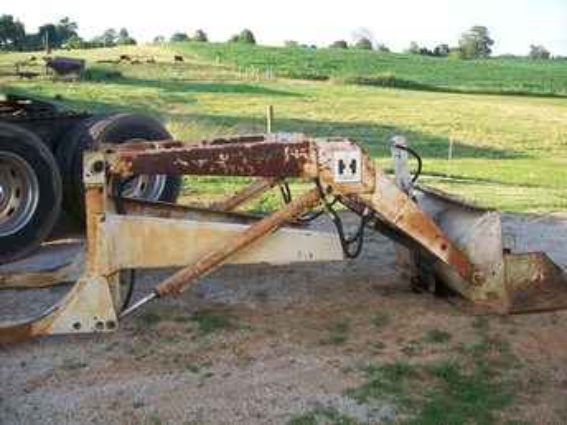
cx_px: 284
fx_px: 590
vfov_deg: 39.7
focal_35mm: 36
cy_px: 212
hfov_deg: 51.4
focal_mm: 6
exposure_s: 1/221
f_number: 2.7
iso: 80
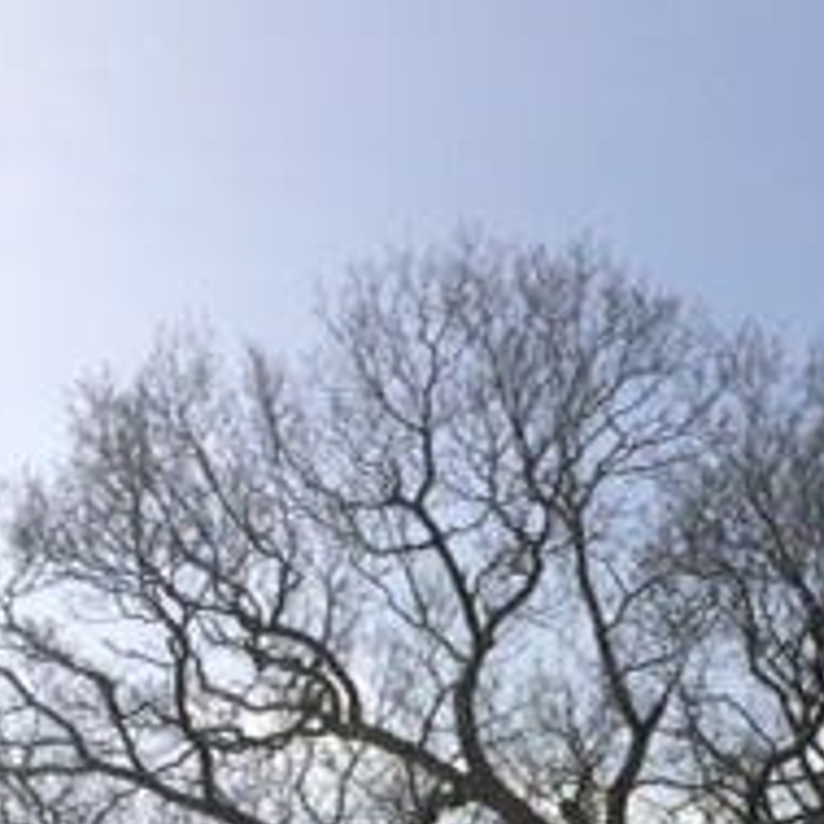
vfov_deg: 24.4
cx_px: 684
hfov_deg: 25.9
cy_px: 942
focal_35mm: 65
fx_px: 1751
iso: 32
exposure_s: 1/2740
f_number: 2.2
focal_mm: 4.15
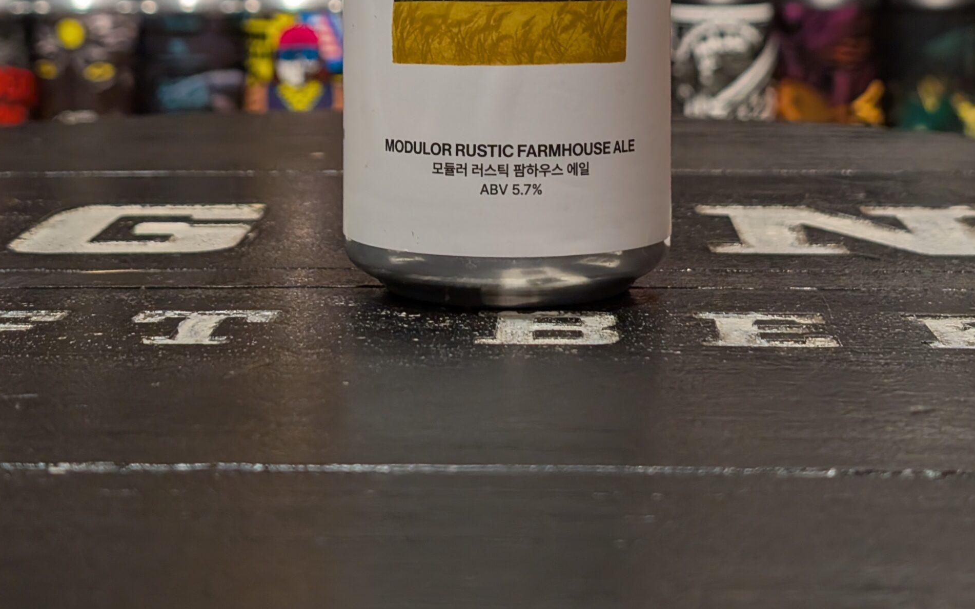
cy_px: -20
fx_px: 1860
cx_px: 491
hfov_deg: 29.4
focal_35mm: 70
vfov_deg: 18.1
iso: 171
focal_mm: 6.9
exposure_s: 1/100
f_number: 1.68
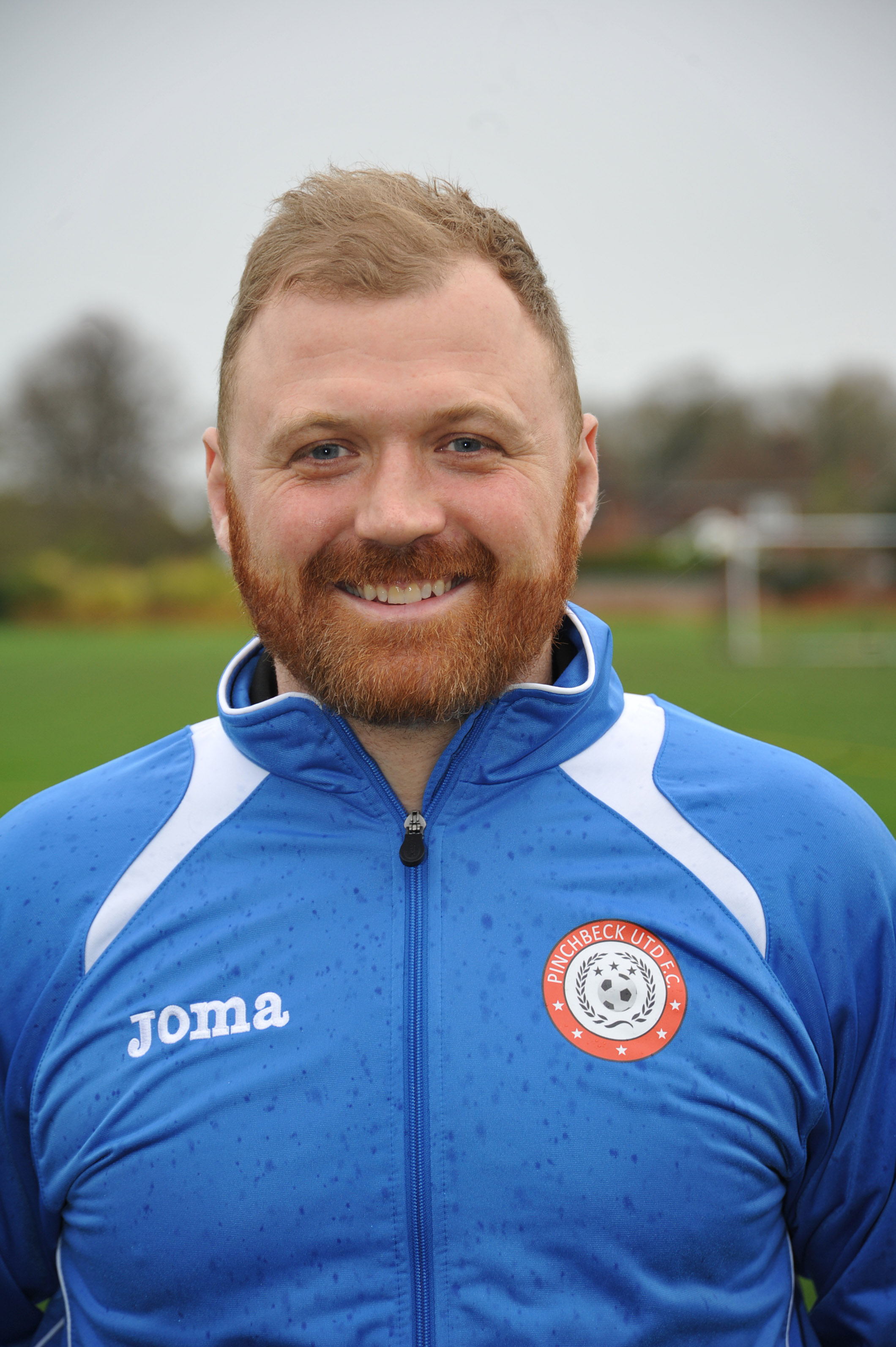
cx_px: 448
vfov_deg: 17.1
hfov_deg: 11.4
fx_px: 4484
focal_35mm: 120
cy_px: 674
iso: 500
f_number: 6.3
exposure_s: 1/160
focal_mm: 120
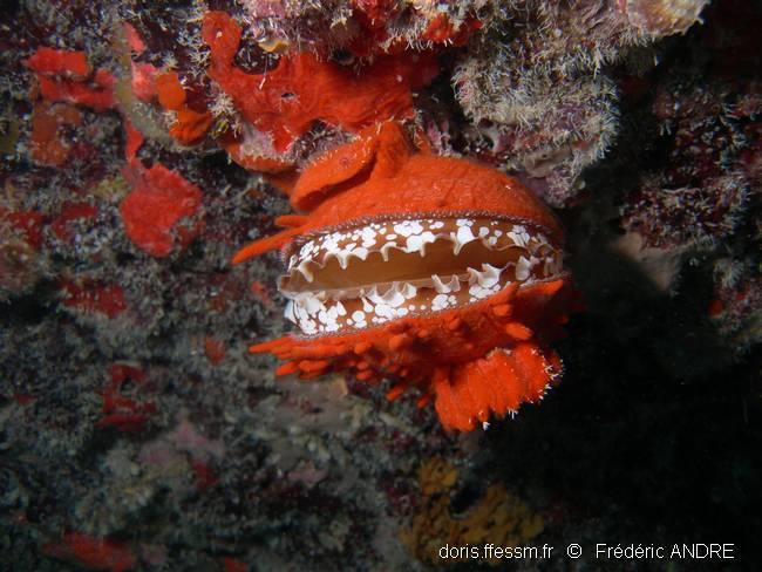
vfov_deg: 37.7
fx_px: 837
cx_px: 381
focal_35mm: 38
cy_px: 286
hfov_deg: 49.0
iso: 100
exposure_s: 1/60.1
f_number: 2.8
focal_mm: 7.8
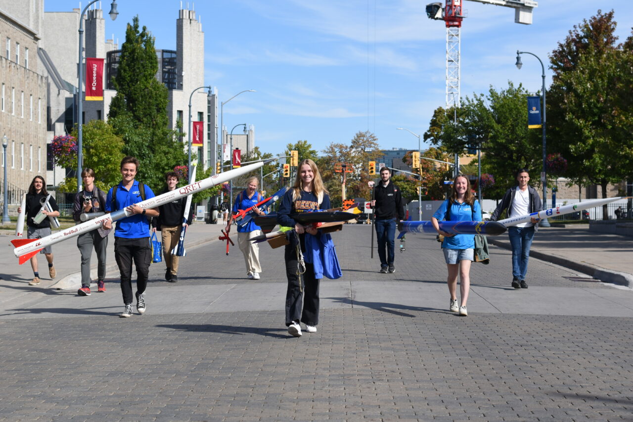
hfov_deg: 27.0
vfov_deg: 18.2
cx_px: 316
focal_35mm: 75
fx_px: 1318
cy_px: 211
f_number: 5
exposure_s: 1/640
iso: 100
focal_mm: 50
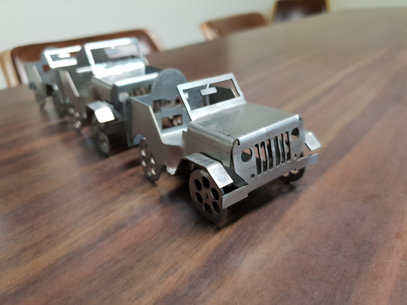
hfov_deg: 67.3
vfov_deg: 53.1
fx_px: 306
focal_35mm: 26
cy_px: 152
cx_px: 204
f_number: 1.5
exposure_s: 1/50
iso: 250
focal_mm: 4.3
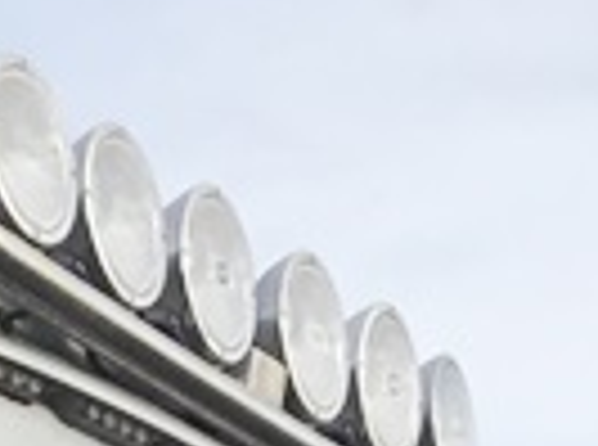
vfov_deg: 5.8
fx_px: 3859
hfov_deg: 7.9
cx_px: -1039
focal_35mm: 224
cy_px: 1622
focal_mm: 4.15
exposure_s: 1/1199
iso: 32
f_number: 2.2
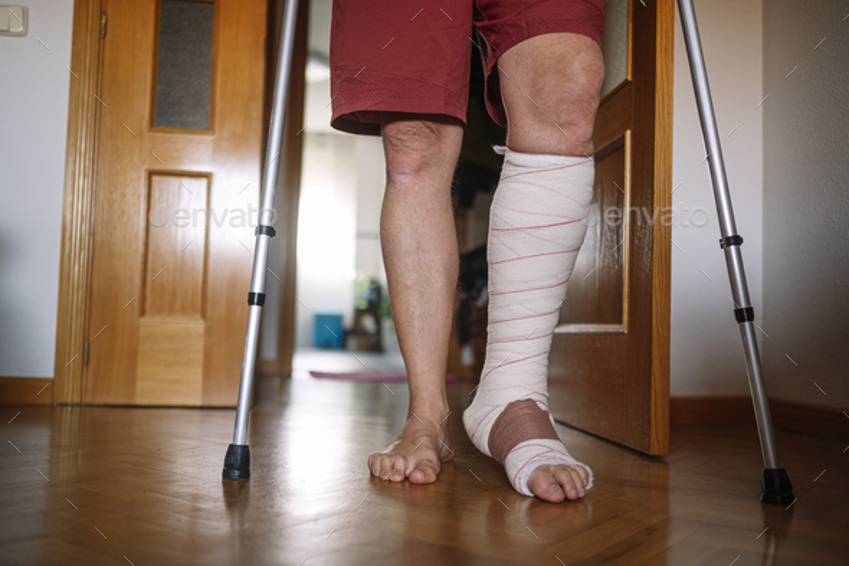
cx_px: 424
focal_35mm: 35
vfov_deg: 37.8
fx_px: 825
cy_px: 283
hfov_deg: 54.4
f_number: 1.8
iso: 500
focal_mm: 35
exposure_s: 1/125
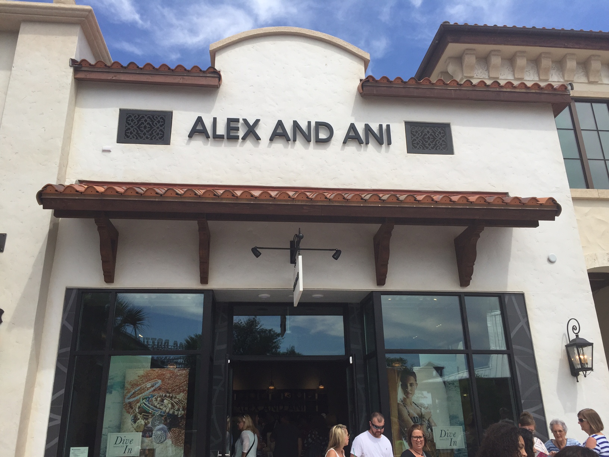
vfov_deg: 48.2
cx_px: 304
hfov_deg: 61.7
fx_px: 510
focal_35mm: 29
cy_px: 228
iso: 32
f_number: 2.2
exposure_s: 1/1799
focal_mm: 4.15
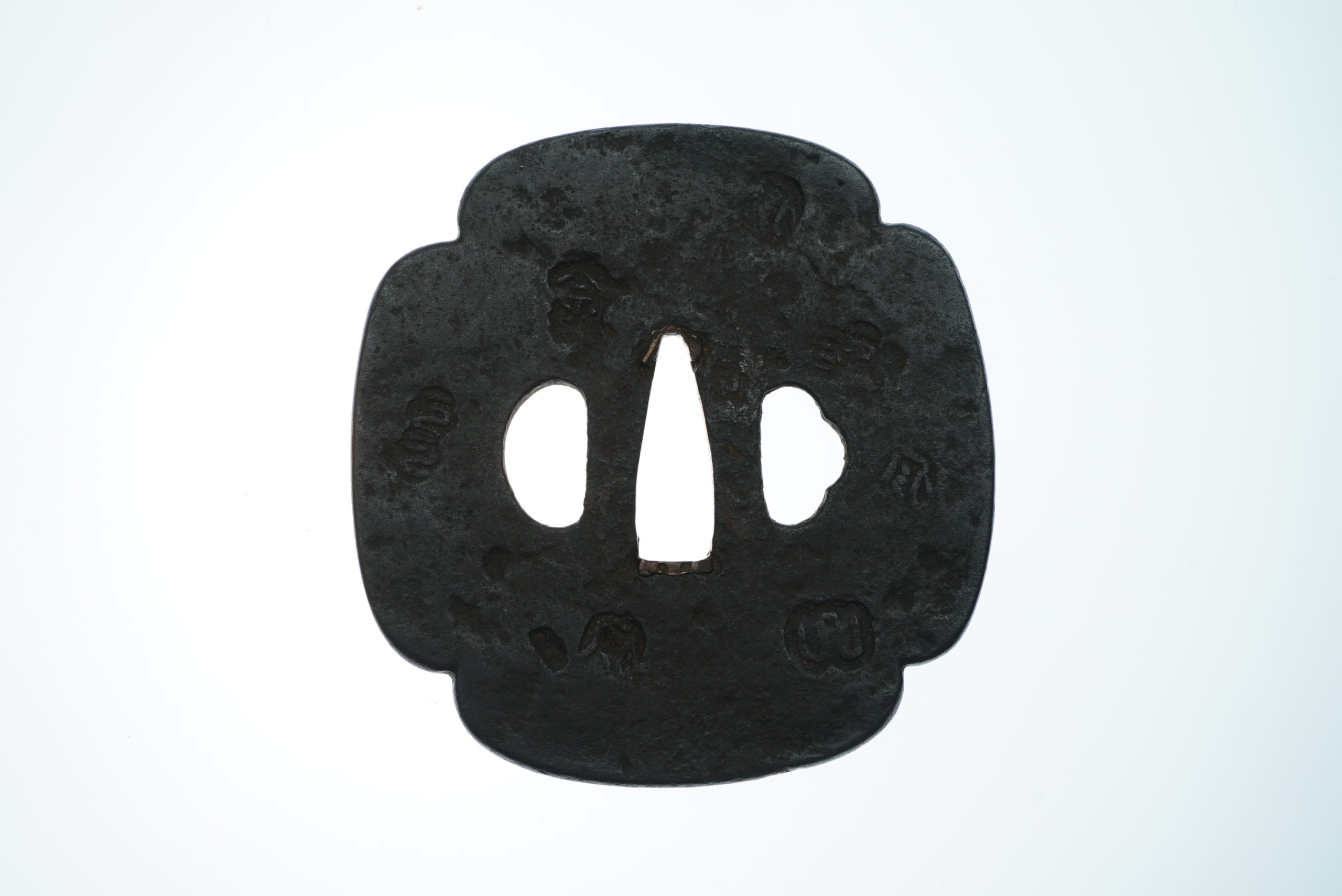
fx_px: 2611
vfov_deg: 19.5
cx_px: 671
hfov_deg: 28.8
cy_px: 448
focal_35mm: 70
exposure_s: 1/60
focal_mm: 70
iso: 250
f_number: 8
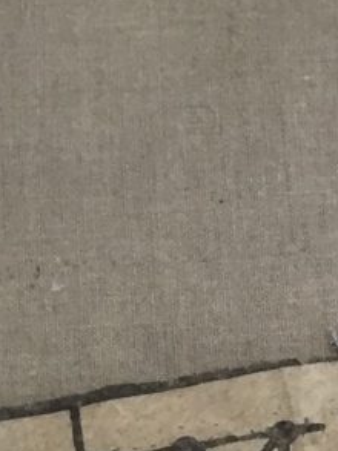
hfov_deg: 8.6
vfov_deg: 11.9
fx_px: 2060
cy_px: 704
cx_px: 771
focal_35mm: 158
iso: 50
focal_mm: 4.15
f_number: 2.2
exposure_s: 1/30
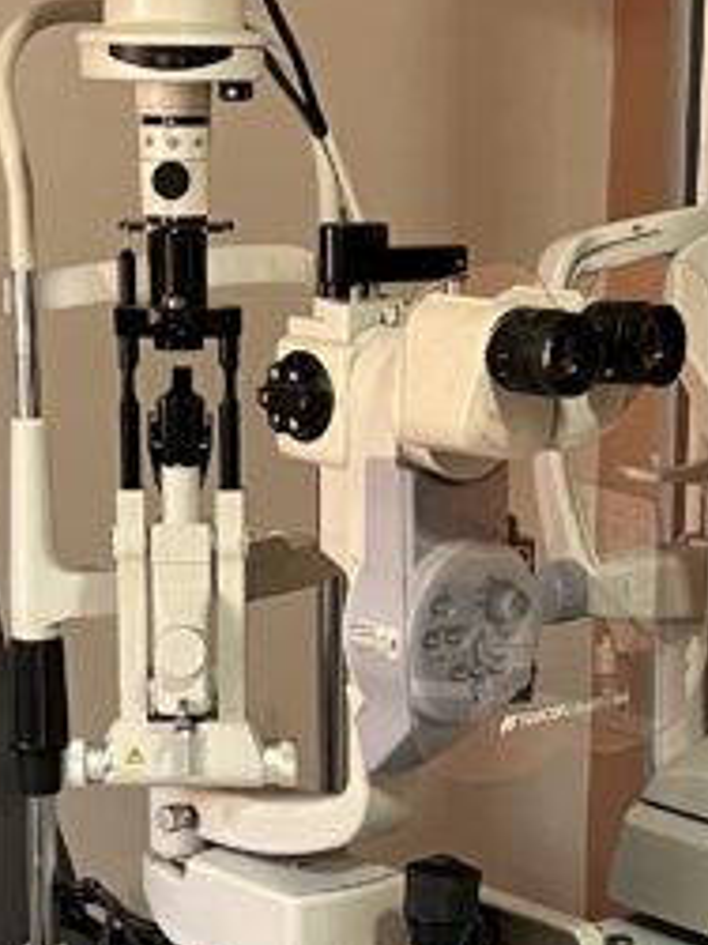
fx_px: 2893
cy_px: 670
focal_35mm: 106
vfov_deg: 18.5
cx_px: 452
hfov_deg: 13.9
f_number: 1.6
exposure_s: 1/50
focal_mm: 5.1
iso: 250
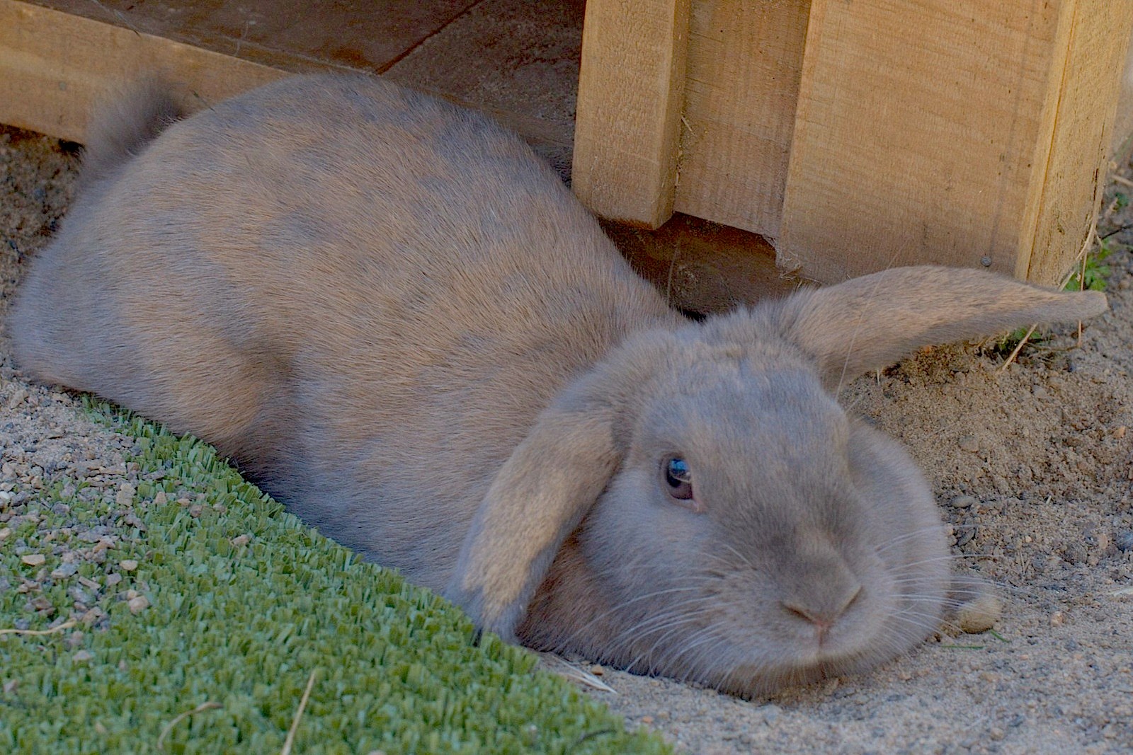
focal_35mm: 50
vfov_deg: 27.0
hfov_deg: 39.6
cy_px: 378
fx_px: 1574
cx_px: 566
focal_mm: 50
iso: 640
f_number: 7.1
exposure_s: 1/250
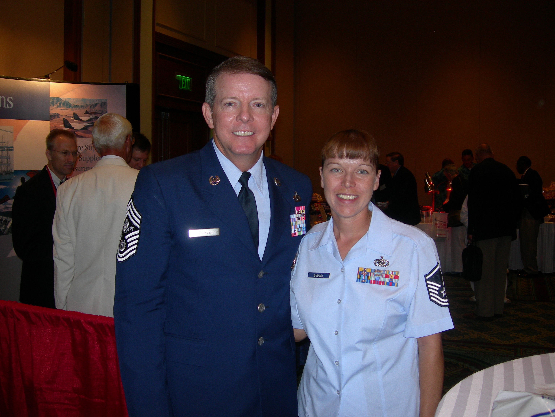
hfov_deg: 49.0
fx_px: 609
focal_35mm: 38
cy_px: 208
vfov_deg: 37.7
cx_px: 278
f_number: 2.8
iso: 50
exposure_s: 1/60.1
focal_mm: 7.8
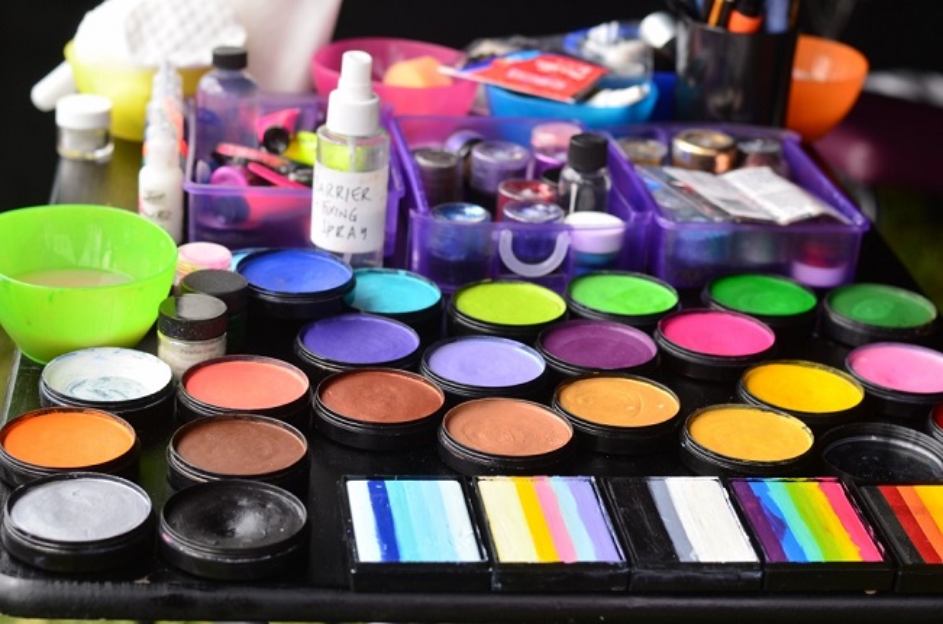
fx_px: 1960
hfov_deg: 27.0
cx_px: 472
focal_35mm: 75
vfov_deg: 18.1
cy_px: 312
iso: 160
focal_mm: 50
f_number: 4.5
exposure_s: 1/200
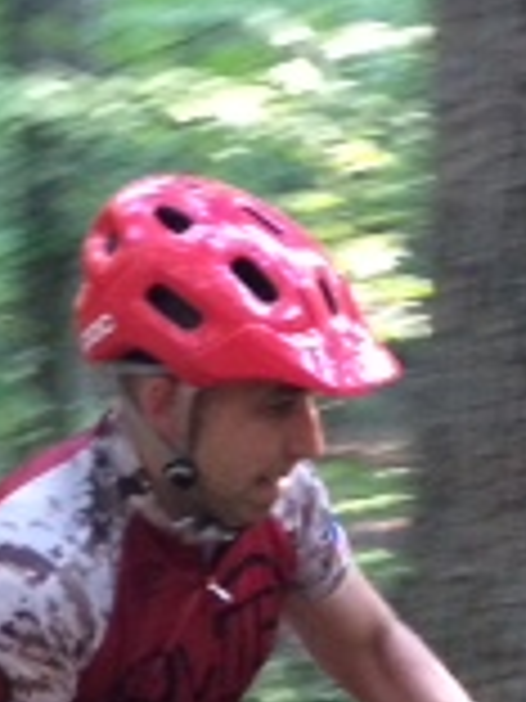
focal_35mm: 119
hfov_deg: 12.4
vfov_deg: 15.4
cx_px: 477
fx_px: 2411
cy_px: 1035
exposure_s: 1/30
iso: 160
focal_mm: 4.15
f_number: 2.2
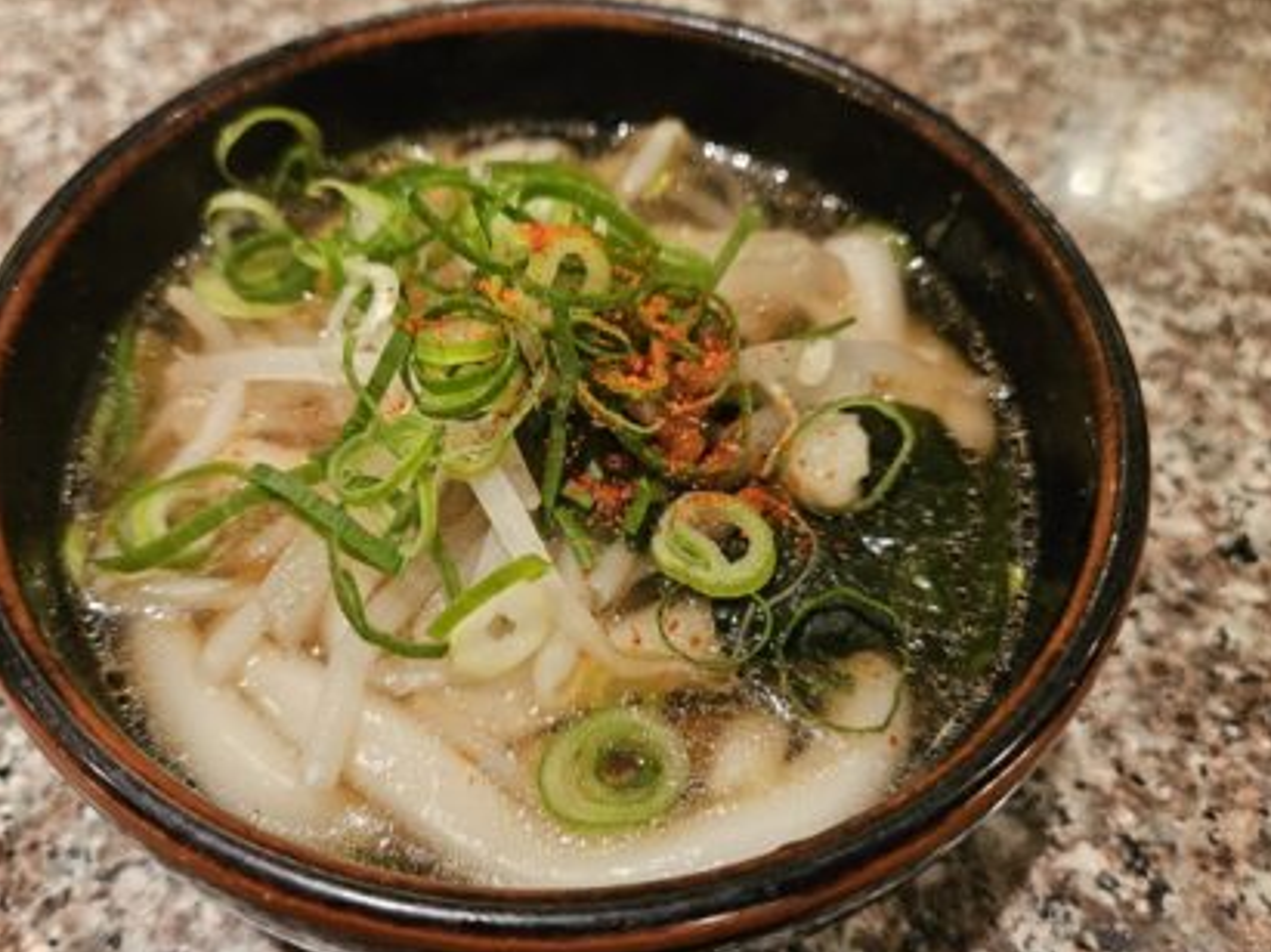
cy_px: 474
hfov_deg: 63.3
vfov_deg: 49.7
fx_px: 1028
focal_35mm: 28
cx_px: 572
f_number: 1.8
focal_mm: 5.4
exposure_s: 1/120
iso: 1000
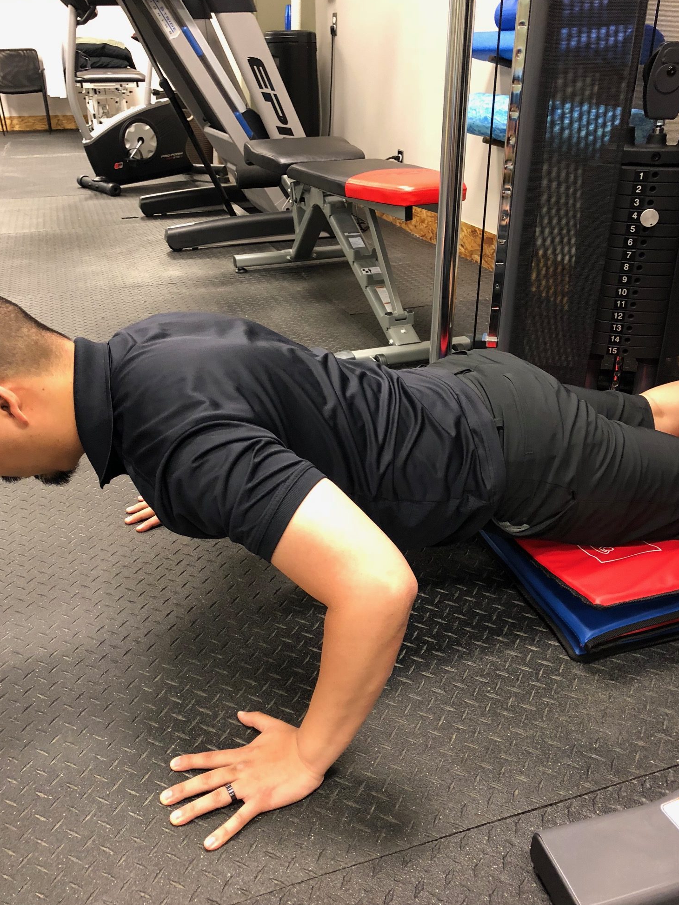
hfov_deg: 48.2
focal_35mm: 29
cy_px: 450
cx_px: 335
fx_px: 758
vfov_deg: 61.7
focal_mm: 3.99
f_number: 1.8
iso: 100
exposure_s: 1/11
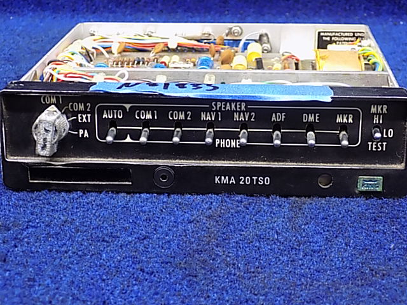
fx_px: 764
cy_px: 152
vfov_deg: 22.6
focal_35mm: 65
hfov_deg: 29.8
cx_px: 204
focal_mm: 11.5
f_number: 4.1
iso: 400
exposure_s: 1/10
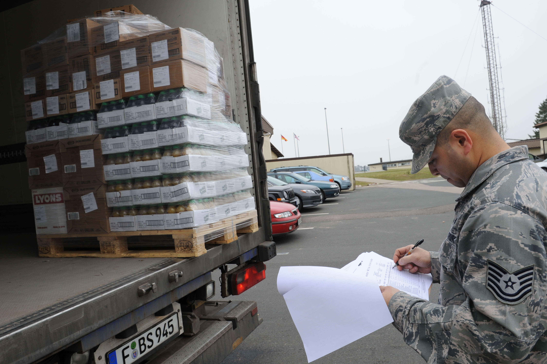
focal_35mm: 24
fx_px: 364
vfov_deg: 53.1
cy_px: 182
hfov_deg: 73.8
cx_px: 274
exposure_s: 1/100
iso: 320
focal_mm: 24
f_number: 11
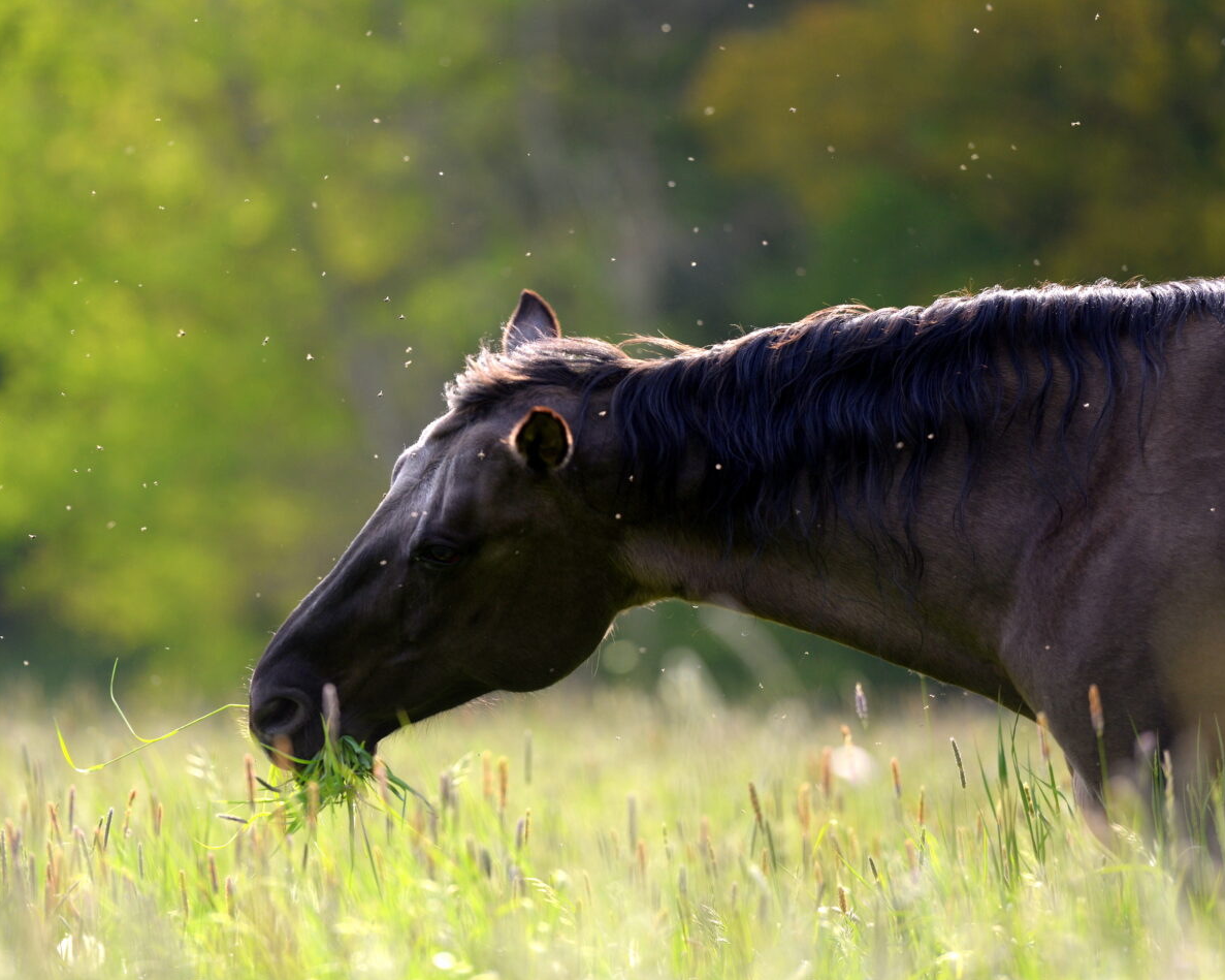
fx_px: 8808
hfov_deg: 8.0
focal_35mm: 243
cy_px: 462
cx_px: 542
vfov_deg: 6.4
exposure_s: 1/1250
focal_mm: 200
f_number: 2.8
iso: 200
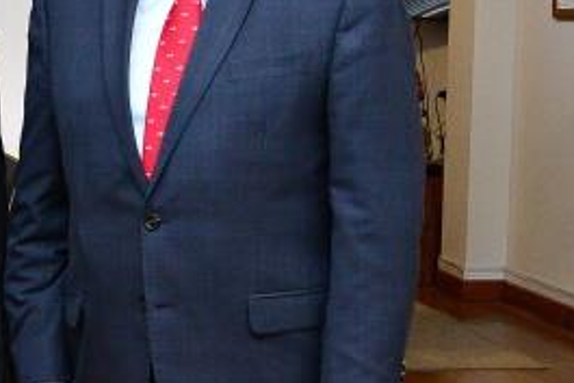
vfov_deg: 9.3
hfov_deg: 13.9
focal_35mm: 147
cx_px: 145
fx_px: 2345
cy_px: 386
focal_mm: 38
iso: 2500
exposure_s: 1/200
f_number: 6.3
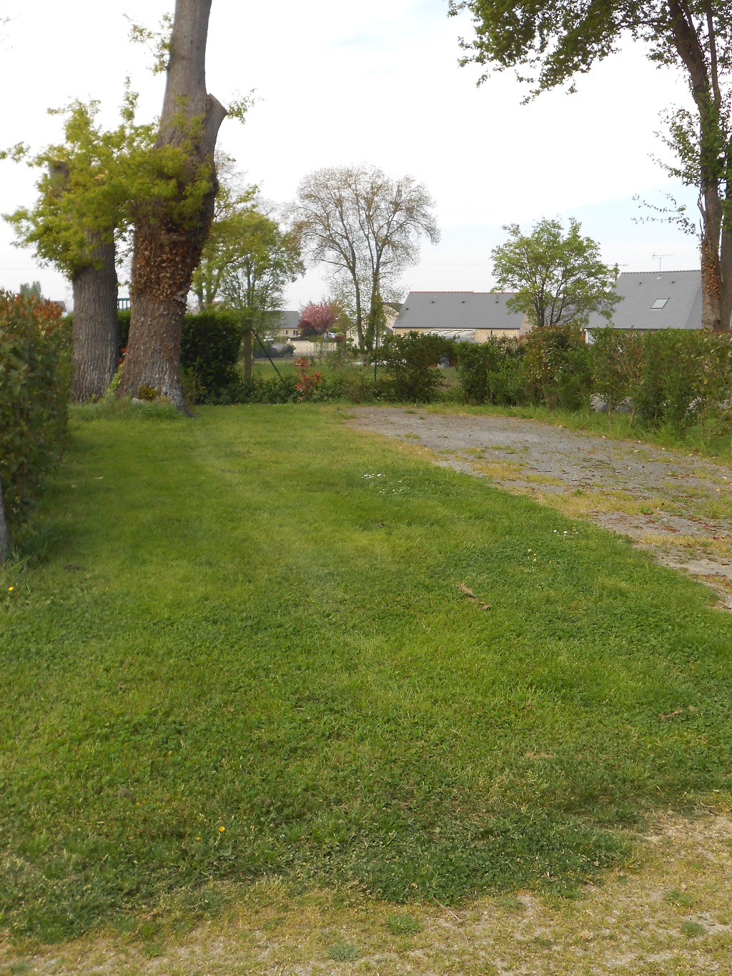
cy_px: 488
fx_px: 1071
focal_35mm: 38
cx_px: 366
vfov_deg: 49.0
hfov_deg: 37.7
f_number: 4.2
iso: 80
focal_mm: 6.8
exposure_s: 1/200
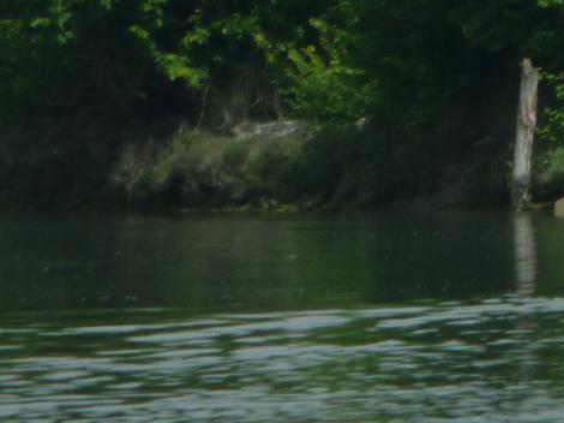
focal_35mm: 545
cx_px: 1162
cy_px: -320
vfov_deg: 2.7
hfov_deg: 3.6
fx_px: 8875
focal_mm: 22.8
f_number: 5.9
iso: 80
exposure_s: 1/500
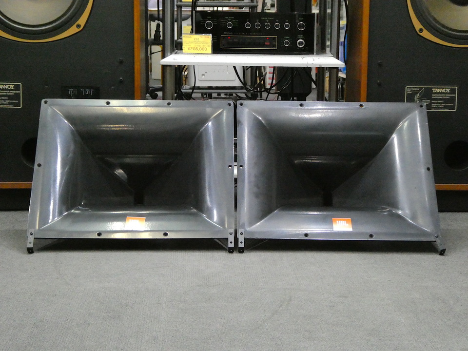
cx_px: 234
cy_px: 176
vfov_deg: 21.0
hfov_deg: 27.8
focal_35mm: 70
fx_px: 946
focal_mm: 12.5
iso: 1600
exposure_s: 1/50
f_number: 4.5
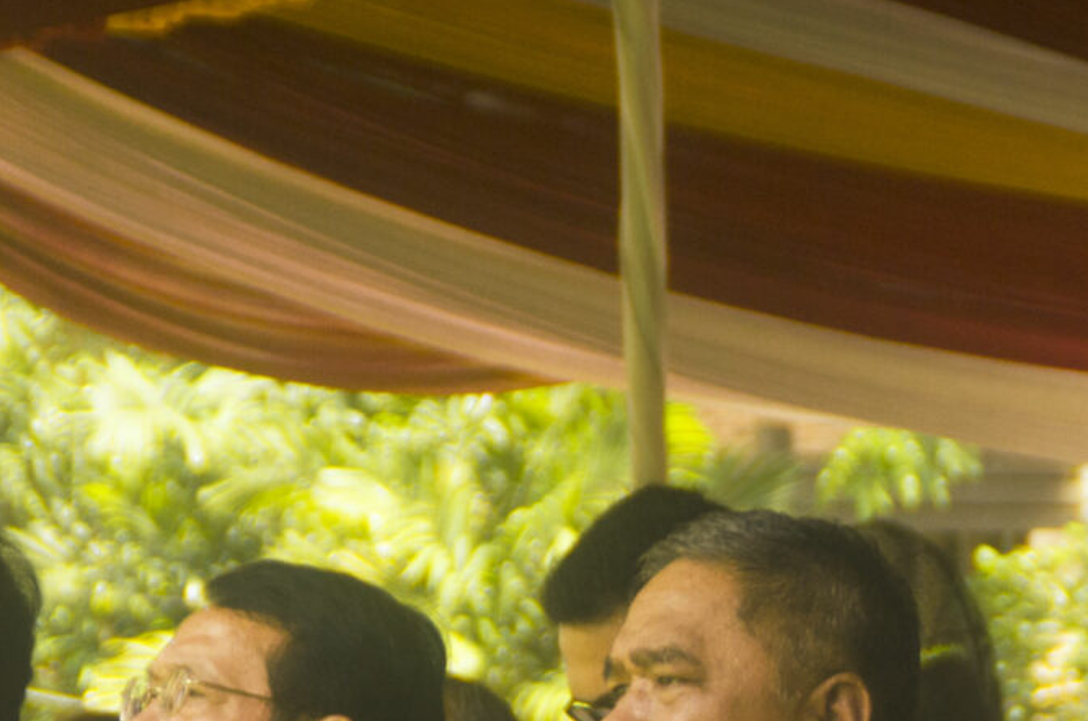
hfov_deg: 5.0
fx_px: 12381
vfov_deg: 3.3
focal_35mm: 410
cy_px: 863
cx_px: 897
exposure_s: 1/250
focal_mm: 95
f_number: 5.6
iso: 200
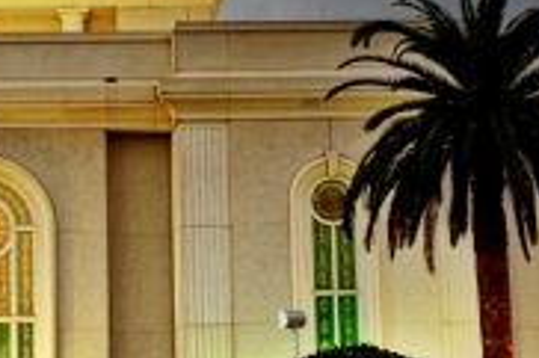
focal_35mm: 177
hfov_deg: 11.5
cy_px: -126
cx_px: -9
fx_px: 2648
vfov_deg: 7.6
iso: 100
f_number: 16
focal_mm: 35
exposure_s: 1/4
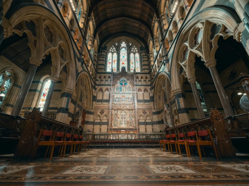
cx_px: 124
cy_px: 93
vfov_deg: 78.1
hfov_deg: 94.5
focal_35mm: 16
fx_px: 115
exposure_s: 1/9
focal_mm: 20
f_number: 4
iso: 800
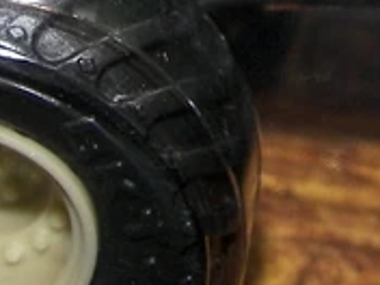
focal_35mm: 164
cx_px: 279
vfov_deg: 8.9
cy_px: -58
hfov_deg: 12.0
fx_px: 1800
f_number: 2.8
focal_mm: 6
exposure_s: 1/30
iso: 100
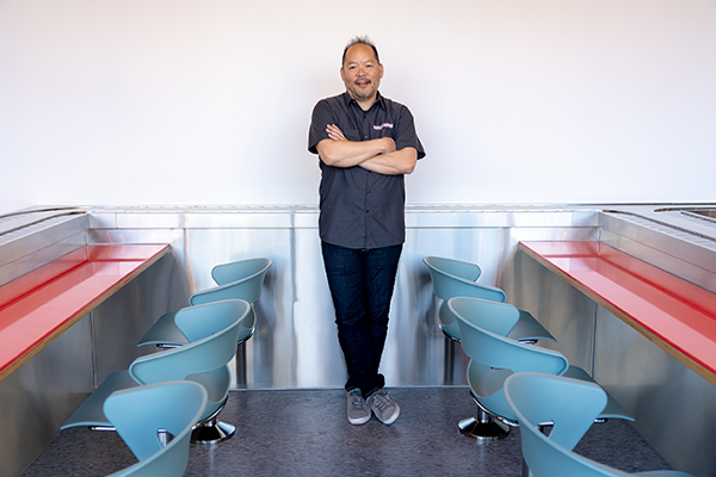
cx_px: 358
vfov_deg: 38.9
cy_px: 238
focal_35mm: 34
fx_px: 676
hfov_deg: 55.8
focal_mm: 34
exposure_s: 1/100
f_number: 4
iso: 200
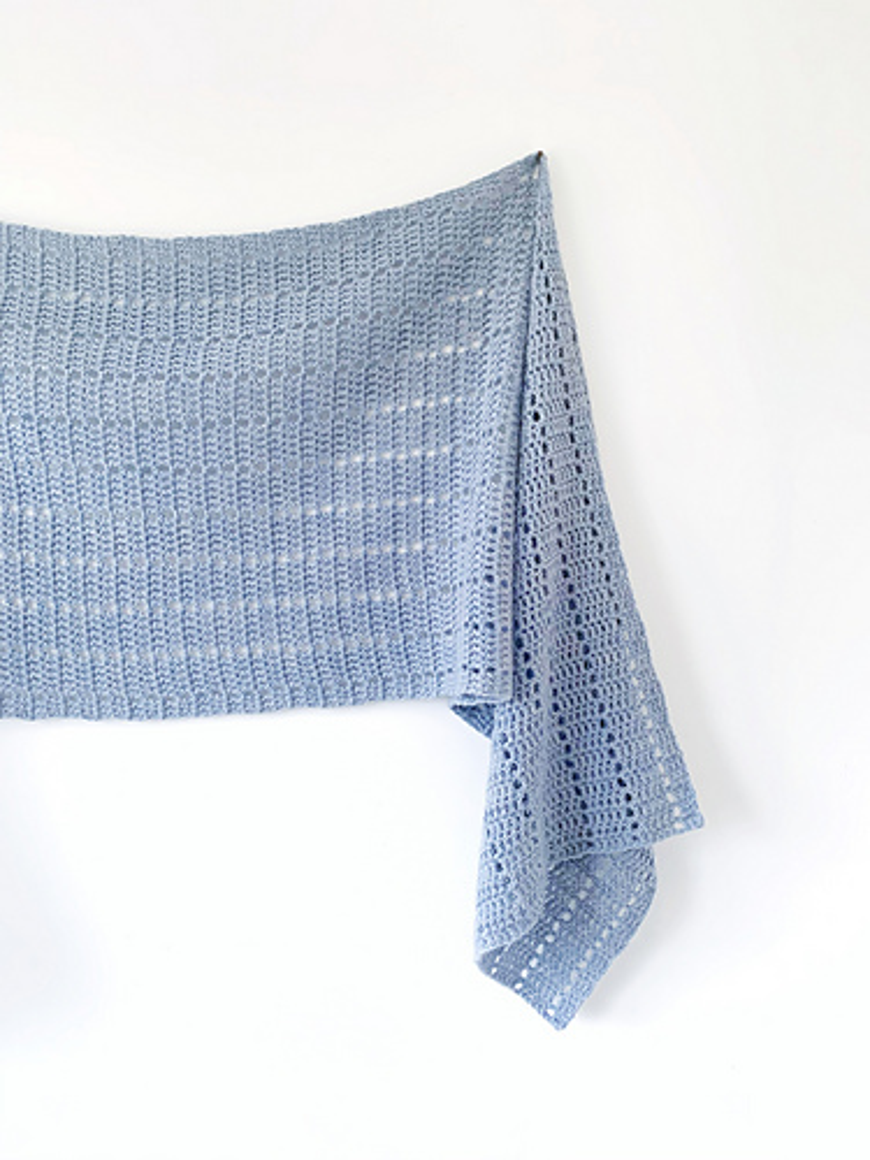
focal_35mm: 26
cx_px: 435
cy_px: 580
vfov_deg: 67.3
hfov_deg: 53.1
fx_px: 871
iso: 100
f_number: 1.8
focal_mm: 4.25
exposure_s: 1/67
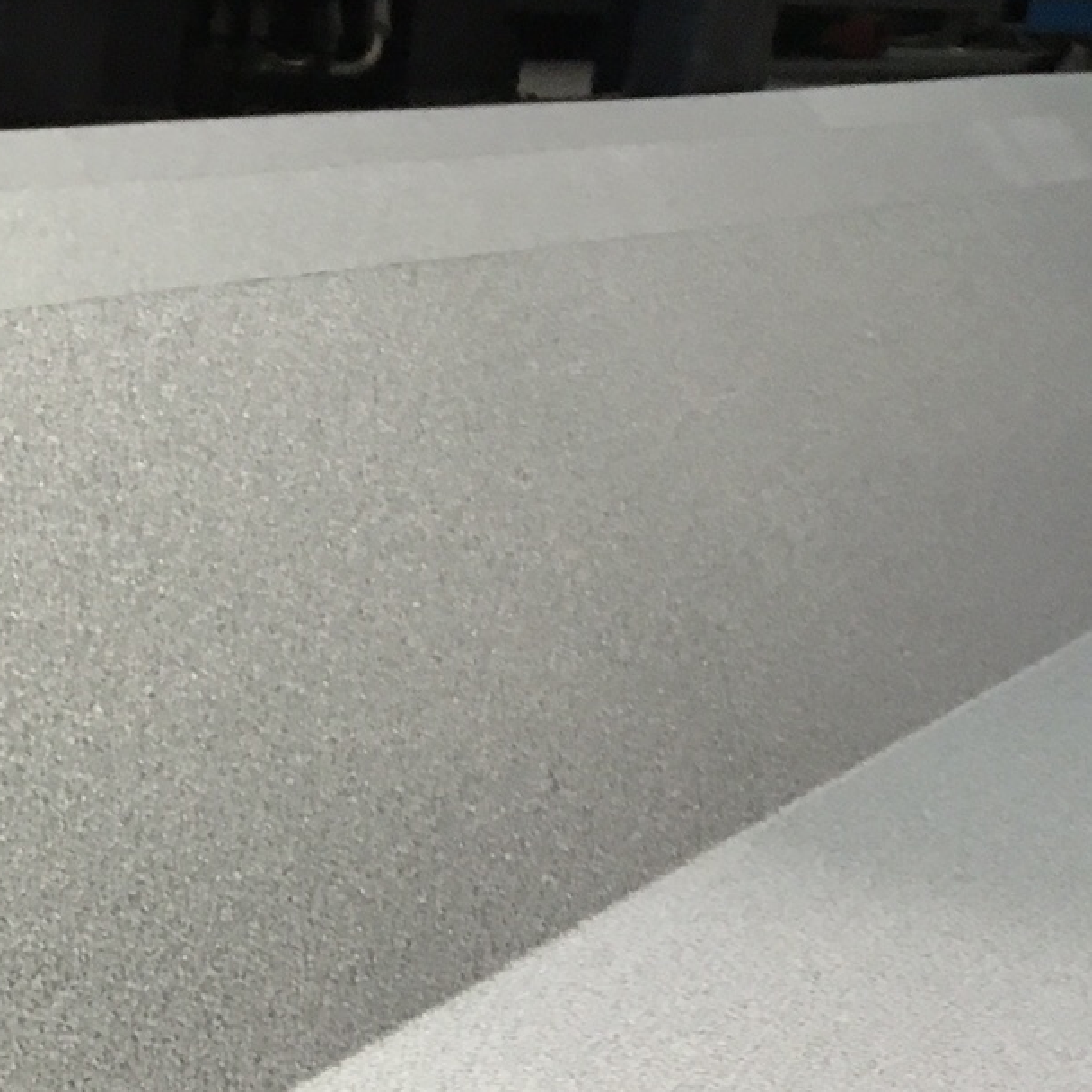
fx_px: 3034
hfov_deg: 18.6
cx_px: -426
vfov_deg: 19.5
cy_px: 1198
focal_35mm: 85
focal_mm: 4.15
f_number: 2.2
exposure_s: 1/33
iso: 125
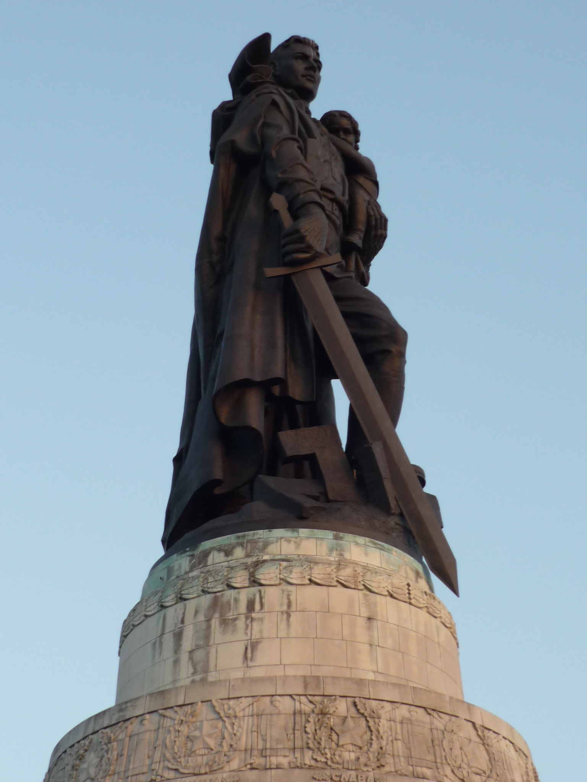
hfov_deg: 18.2
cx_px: 294
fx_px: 1831
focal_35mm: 81
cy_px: 391
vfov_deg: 24.1
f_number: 3.2
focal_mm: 8.4
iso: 100
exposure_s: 1/125
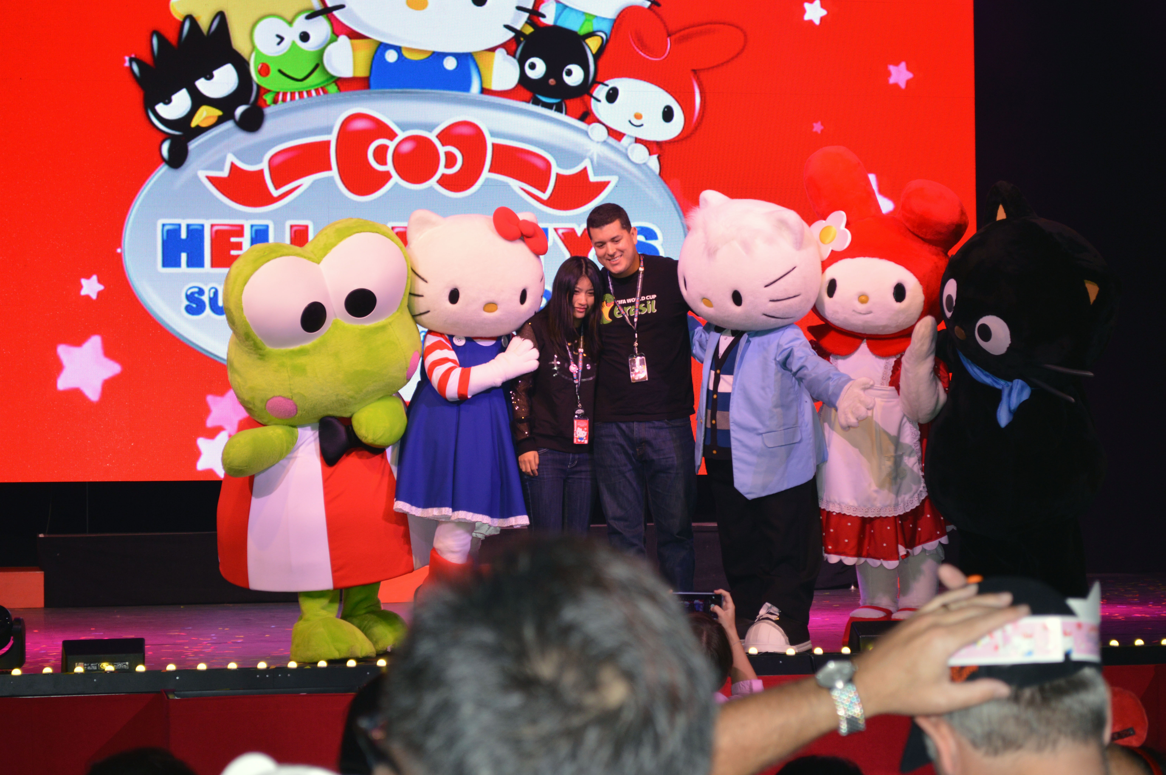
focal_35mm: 82
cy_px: 388
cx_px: 583
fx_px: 2670
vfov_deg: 16.5
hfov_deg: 24.6
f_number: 5.6
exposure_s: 1/60
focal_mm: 55
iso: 400
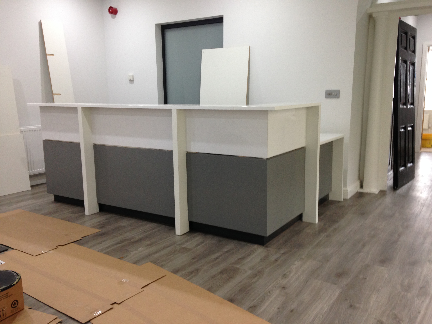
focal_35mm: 33
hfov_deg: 55.4
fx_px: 412
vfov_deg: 42.9
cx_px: 216
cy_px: 162
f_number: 2.4
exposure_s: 1/20
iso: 100
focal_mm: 4.12
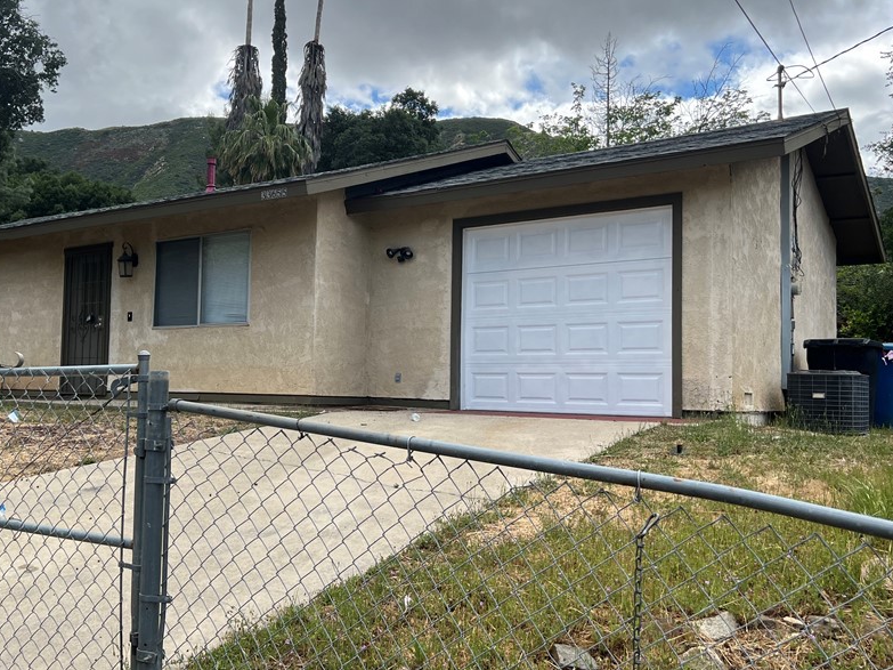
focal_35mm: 34
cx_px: 334
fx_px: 877
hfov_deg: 53.4
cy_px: 346
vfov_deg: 41.8
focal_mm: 5.7
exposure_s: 1/2252
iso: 50
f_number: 1.5
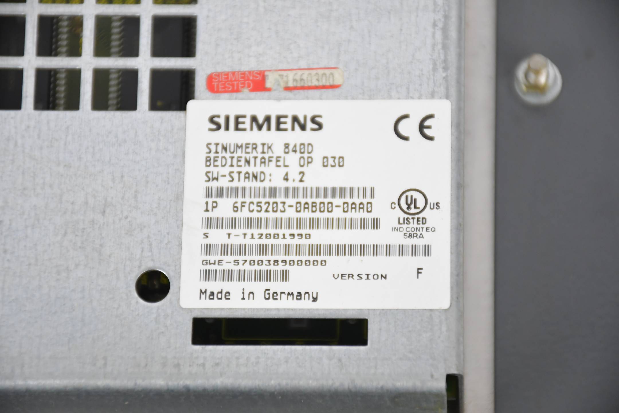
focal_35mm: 210
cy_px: 206
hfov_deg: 9.8
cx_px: 310
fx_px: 3611
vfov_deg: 6.5
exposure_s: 1/250
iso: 2200
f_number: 5.6
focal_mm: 140
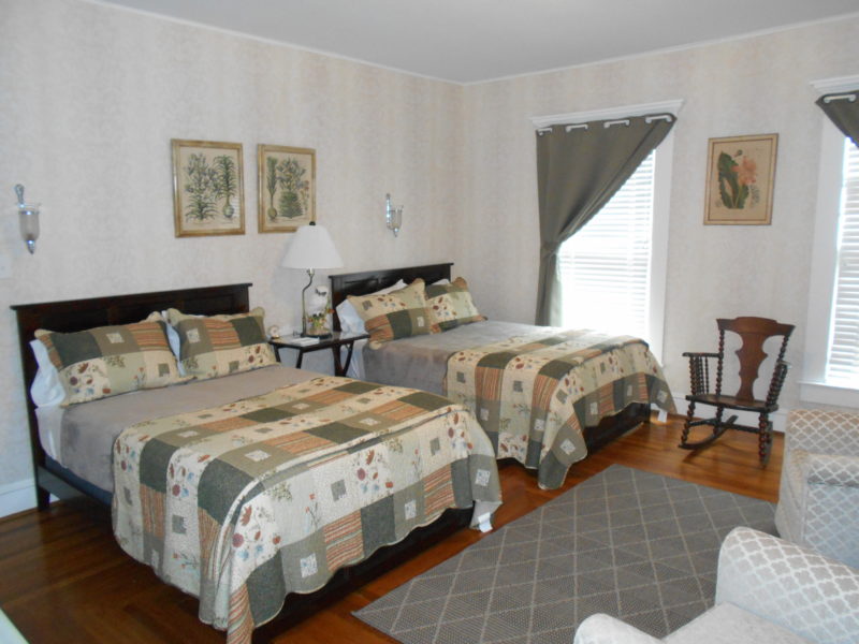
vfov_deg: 53.1
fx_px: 645
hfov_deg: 67.3
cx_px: 430
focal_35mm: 26
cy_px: 322
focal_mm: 4.6
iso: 450
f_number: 3.2
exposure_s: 1/25
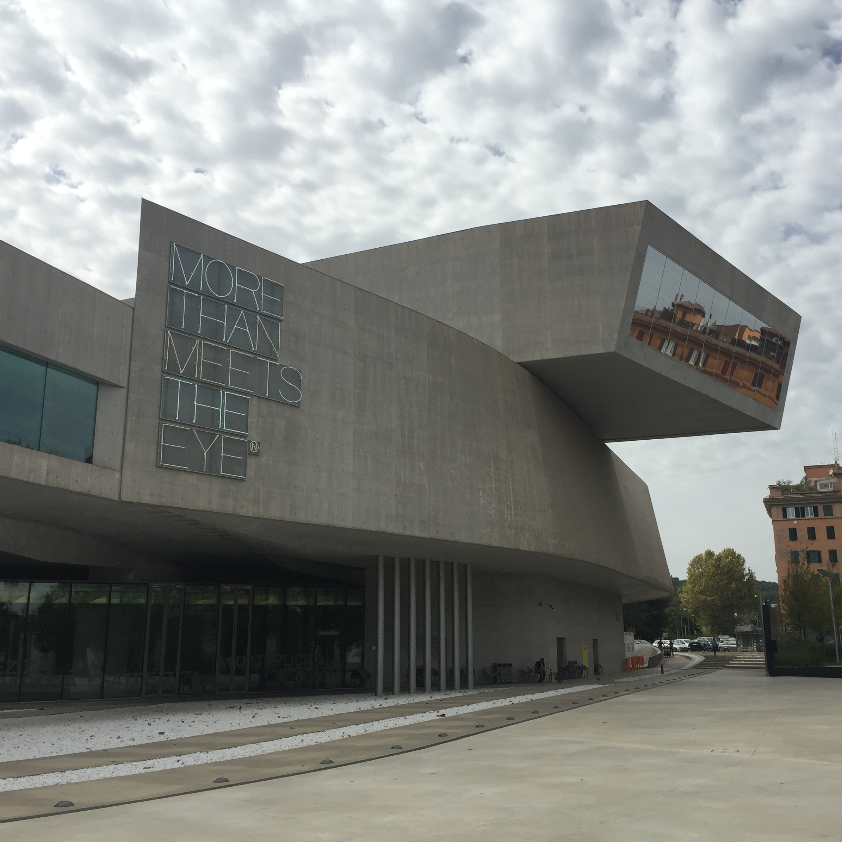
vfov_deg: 47.2
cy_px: 411
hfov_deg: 47.2
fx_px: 963
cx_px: 453
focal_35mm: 35
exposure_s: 1/2475
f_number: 2.2
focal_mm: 4.15
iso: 32
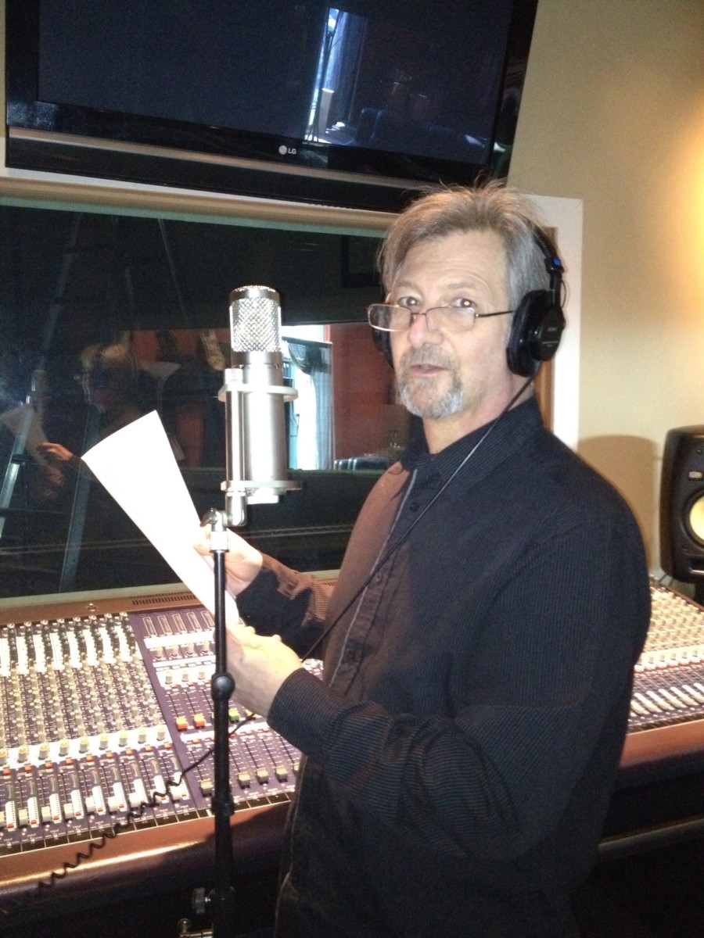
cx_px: 352
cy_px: 469
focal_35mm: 35
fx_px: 949
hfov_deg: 40.7
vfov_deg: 52.6
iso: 640
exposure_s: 1/16
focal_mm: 4.28
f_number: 2.4
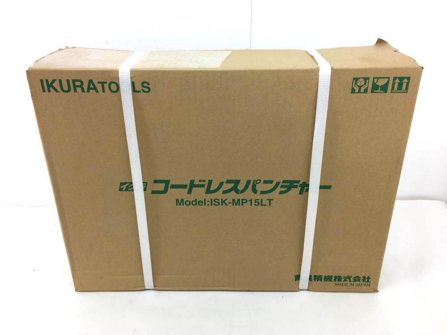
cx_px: 224
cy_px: 168
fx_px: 374
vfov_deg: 48.2
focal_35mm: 29
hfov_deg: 61.7
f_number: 2.2
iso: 32
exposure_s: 1/60
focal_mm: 4.15
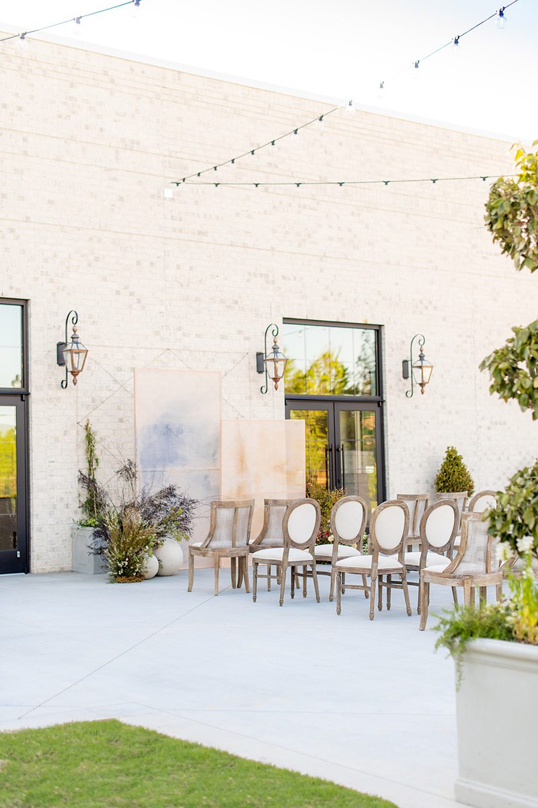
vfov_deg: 39.6
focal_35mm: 50
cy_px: 404
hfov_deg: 27.0
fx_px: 1122
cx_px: 269
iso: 250
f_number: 2.8
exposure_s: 1/1000
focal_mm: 50
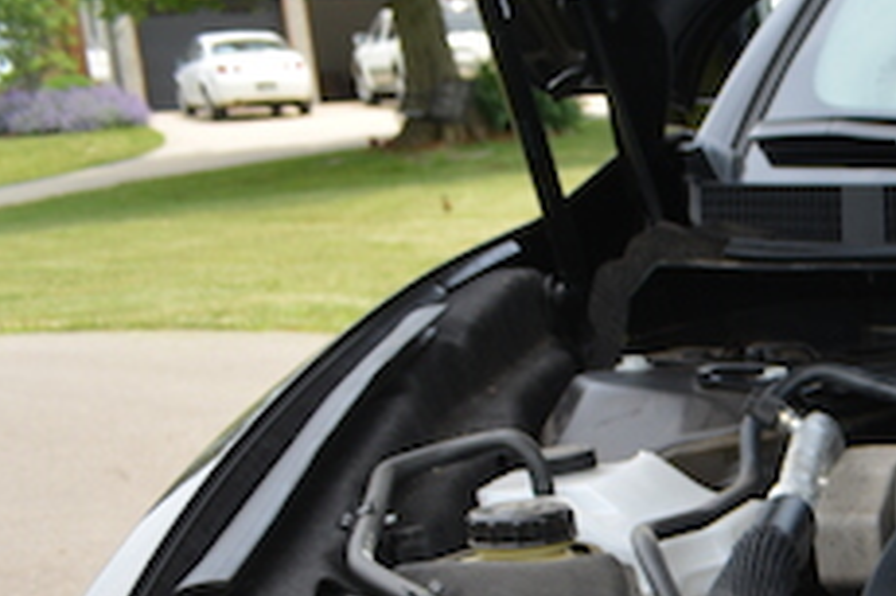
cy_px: 1069
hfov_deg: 16.8
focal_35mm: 101
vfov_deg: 12.4
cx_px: 1613
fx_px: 2512
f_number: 6.3
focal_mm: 18
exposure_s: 1/125
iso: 100
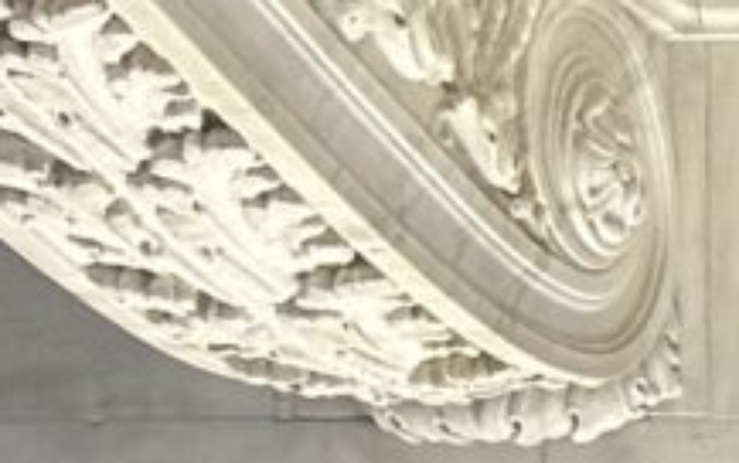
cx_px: 2217
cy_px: 977
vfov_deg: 7.0
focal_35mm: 180
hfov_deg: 9.3
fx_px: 3628
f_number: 1.78
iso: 160
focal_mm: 6.86
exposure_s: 1/117
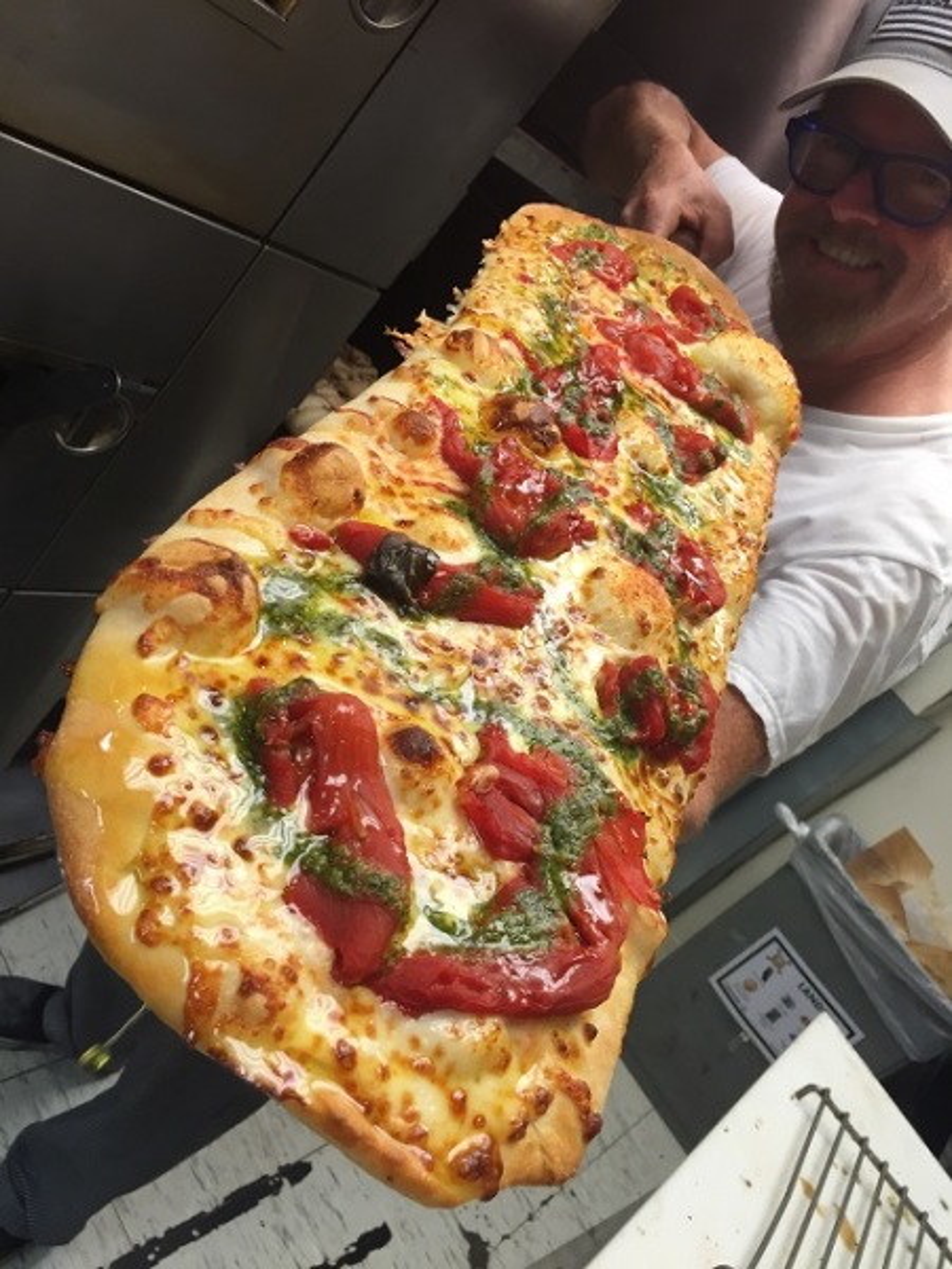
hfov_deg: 48.2
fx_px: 1063
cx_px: 476
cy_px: 634
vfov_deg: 61.7
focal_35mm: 29
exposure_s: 1/40
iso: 40
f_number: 2.2
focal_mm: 4.15
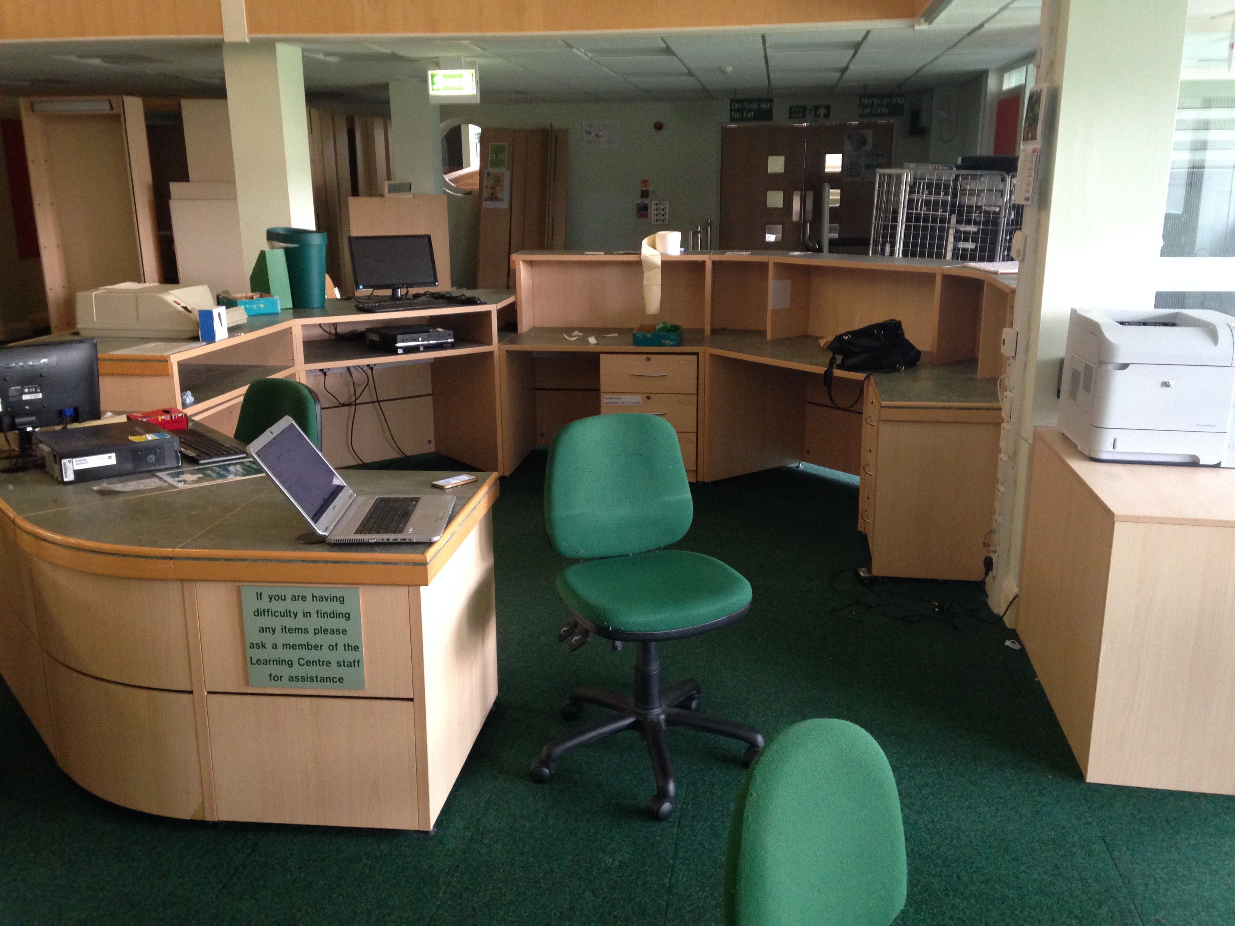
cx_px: 618
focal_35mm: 33
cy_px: 463
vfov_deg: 42.9
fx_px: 1177
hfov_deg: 55.4
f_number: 2.4
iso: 250
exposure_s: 1/20
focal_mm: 4.12
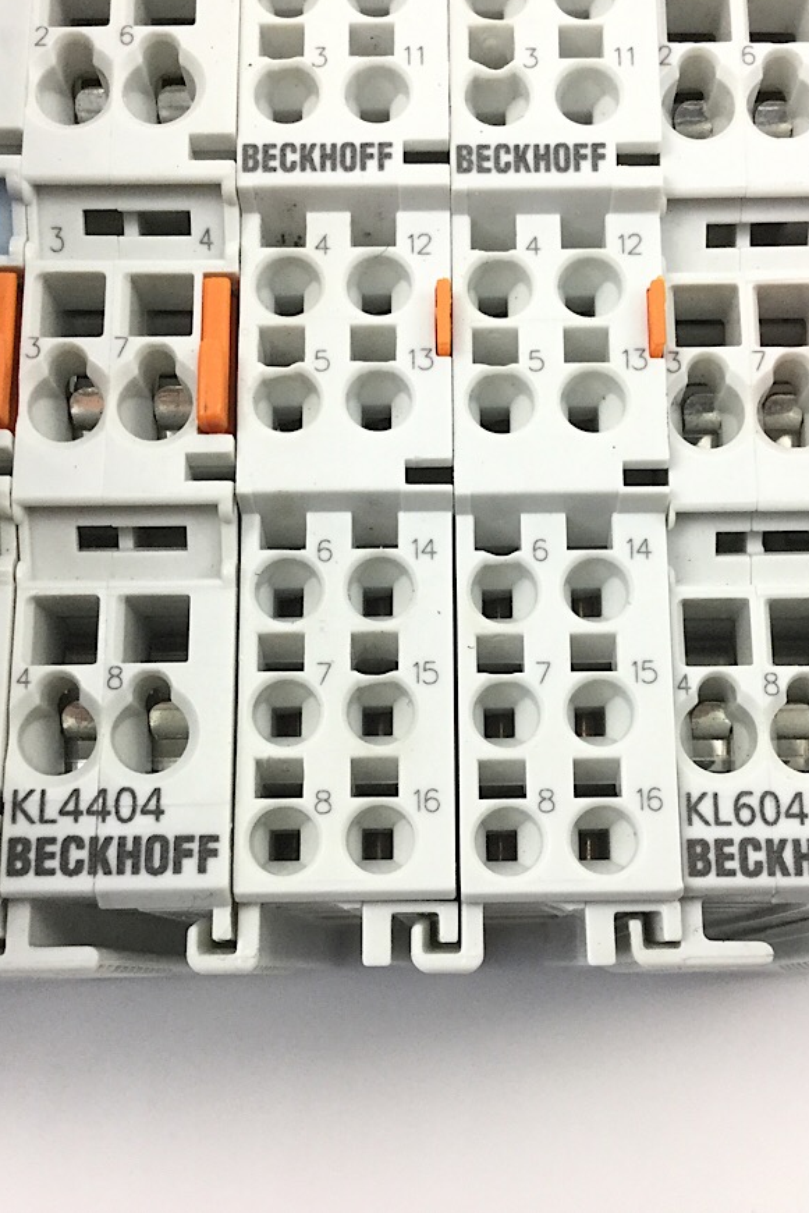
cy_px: 595
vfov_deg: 44.5
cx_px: 466
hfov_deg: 30.5
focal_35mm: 44
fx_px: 1482
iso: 50
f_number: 2.4
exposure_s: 1/33
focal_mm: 3.3
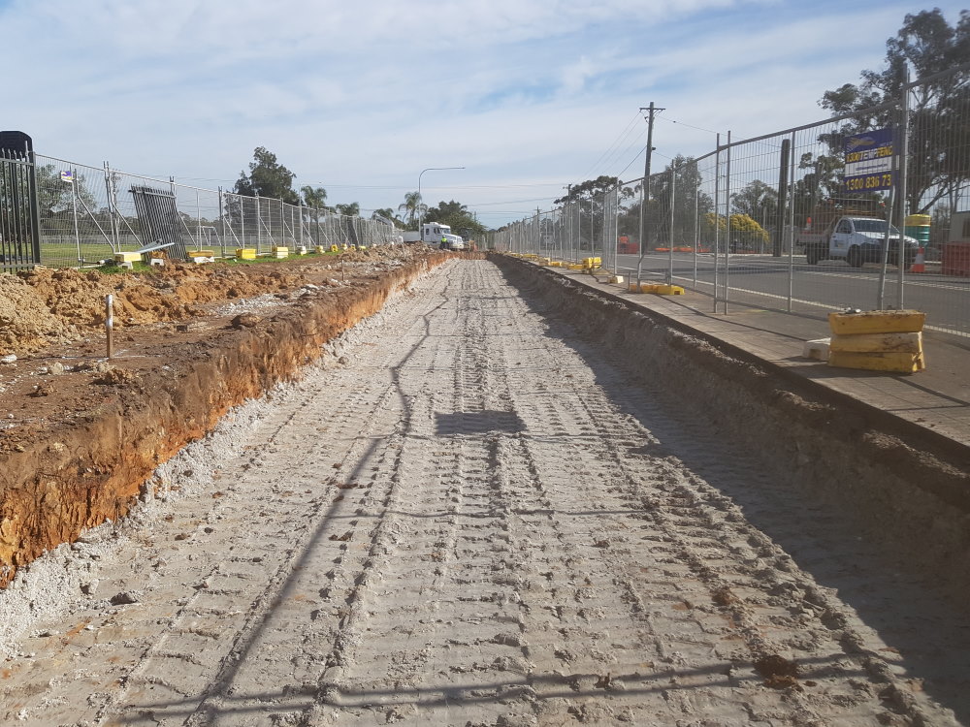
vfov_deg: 53.1
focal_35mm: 26
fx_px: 729
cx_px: 485
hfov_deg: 67.3
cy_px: 364
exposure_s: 1/1968
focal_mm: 4.2
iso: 50
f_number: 1.7
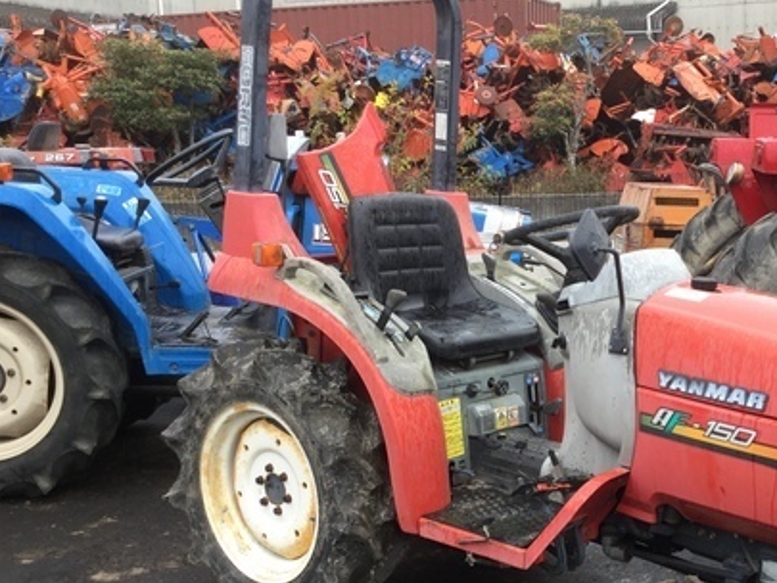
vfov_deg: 29.5
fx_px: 1100
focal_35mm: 49
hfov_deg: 38.0
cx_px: 577
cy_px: 380
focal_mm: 3.3
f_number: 2.4
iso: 40
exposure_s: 1/120
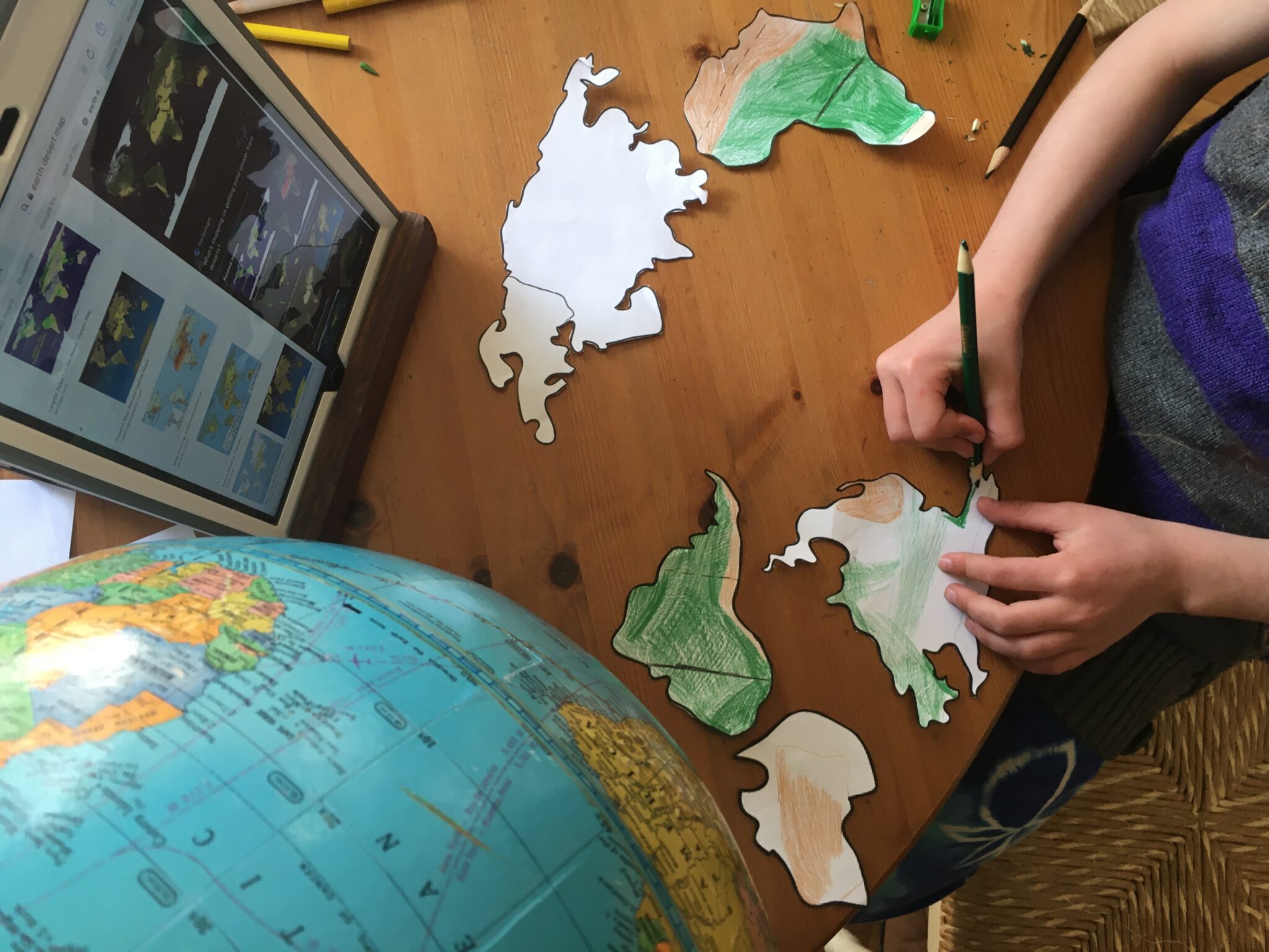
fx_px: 1063
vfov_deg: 48.2
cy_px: 476
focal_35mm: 29
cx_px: 634
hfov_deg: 61.7
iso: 50
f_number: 2.2
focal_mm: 4.15
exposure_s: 1/30
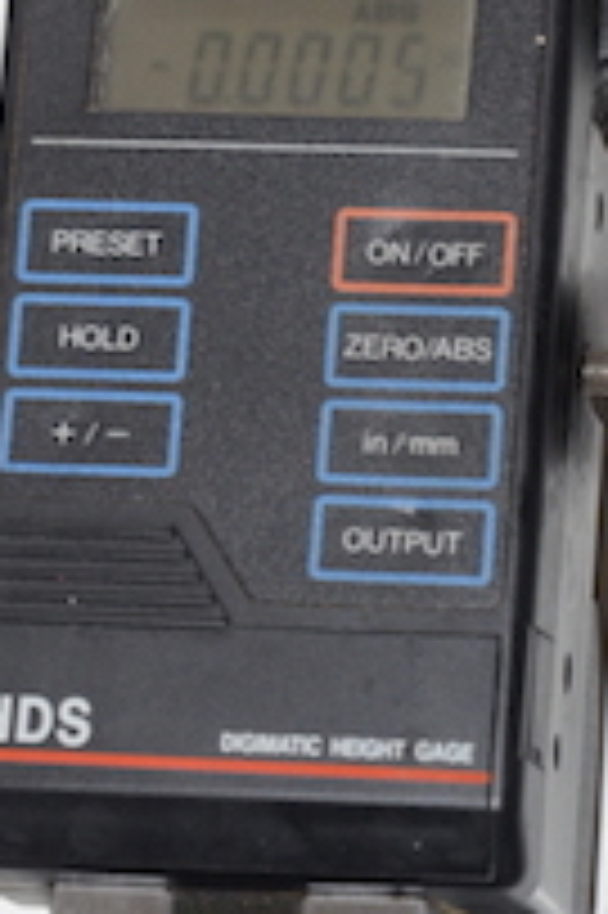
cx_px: 365
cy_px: 261
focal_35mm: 316
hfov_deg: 4.3
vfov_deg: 6.5
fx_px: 8018
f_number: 9
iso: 1000
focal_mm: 105
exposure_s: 1/60
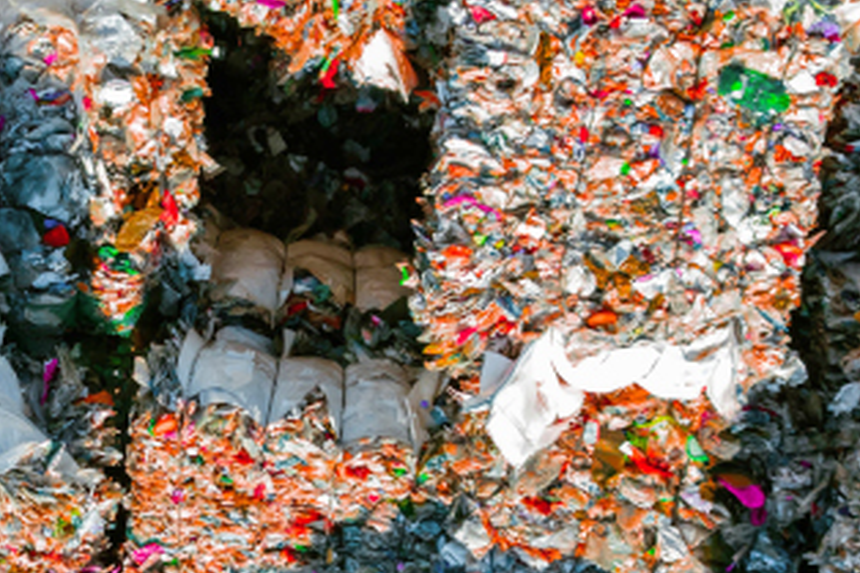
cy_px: 636
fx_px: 1671
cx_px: 301
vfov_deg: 18.7
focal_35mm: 70
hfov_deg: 28.7
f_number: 2.8
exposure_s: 1/800
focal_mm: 8.38
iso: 100
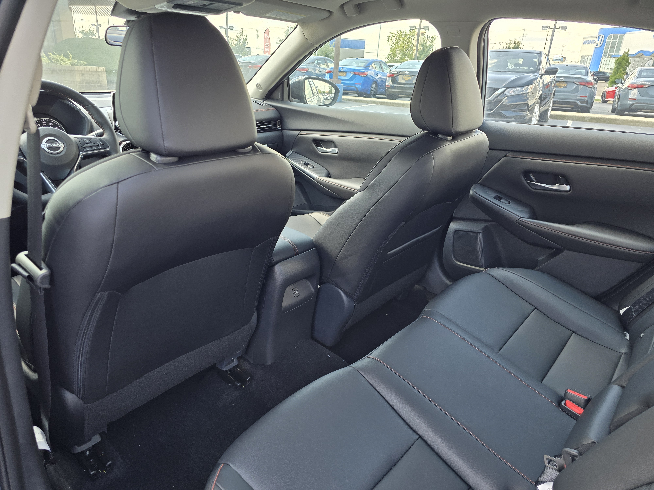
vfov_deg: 58.9
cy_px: 245
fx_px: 435
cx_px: 327
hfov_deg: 73.9
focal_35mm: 23
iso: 80
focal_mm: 6.3
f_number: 1.7
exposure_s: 1/180
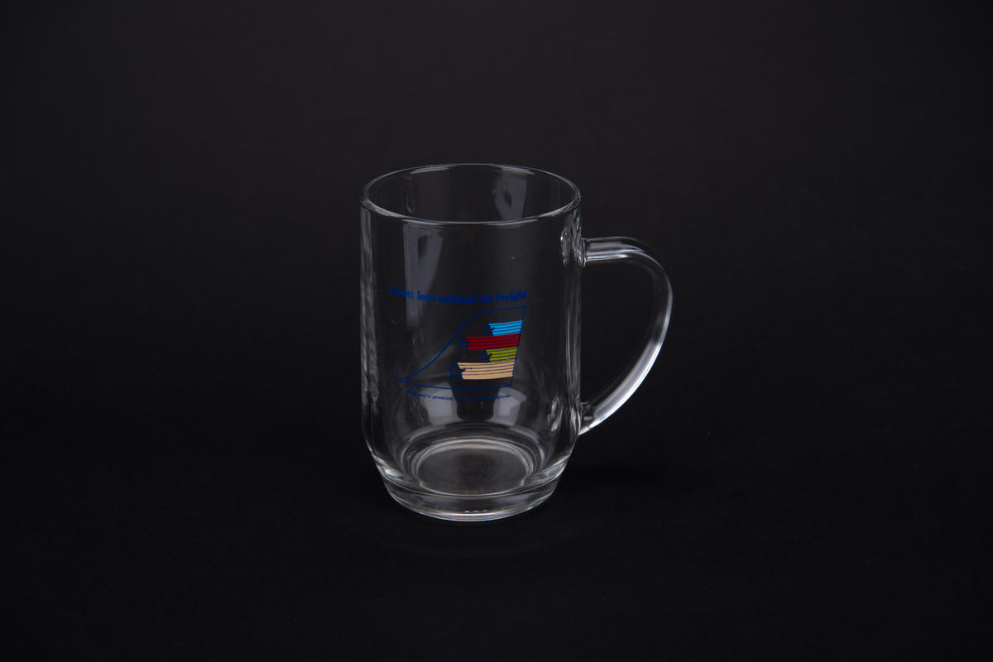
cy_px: 331
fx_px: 1517
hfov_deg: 36.2
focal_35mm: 55
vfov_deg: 24.6
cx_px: 496
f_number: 7.1
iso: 100
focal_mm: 55
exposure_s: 1/125
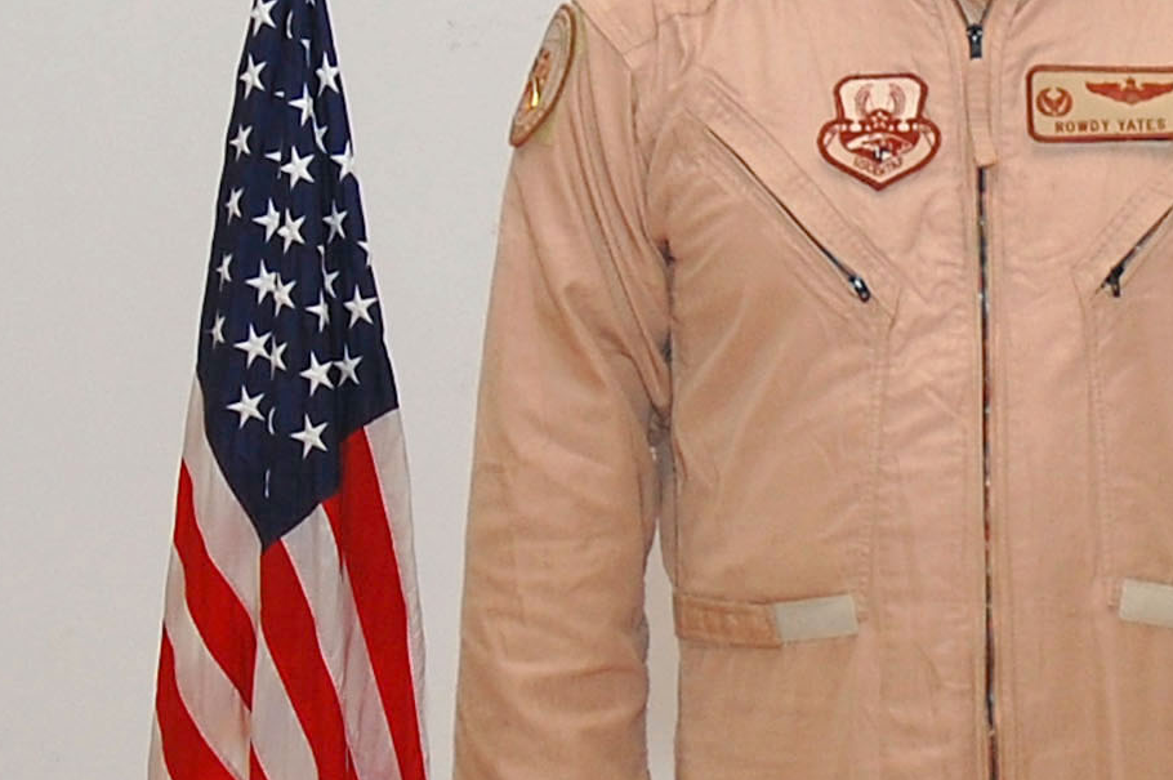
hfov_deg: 17.1
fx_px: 3874
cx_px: 962
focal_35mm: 119
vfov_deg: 11.5
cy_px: 494
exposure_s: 1/60
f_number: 4
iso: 200
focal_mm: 24
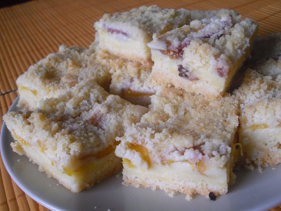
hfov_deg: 42.9
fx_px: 357
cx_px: 159
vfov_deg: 32.8
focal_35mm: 44
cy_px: 120
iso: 200
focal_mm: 6.2
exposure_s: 1/100
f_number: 2.8
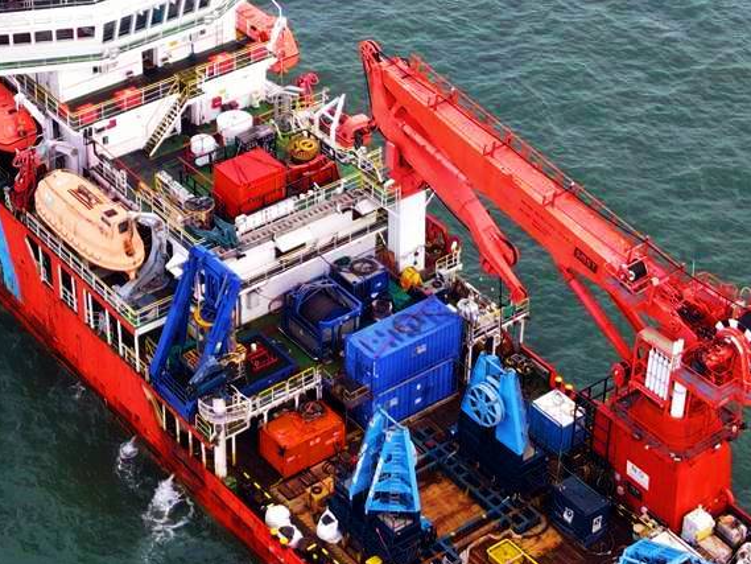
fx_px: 1758
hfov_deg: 24.1
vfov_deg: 18.1
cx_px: 310
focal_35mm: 81
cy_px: 147
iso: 100
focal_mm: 4.5
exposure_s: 1/200
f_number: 2.8
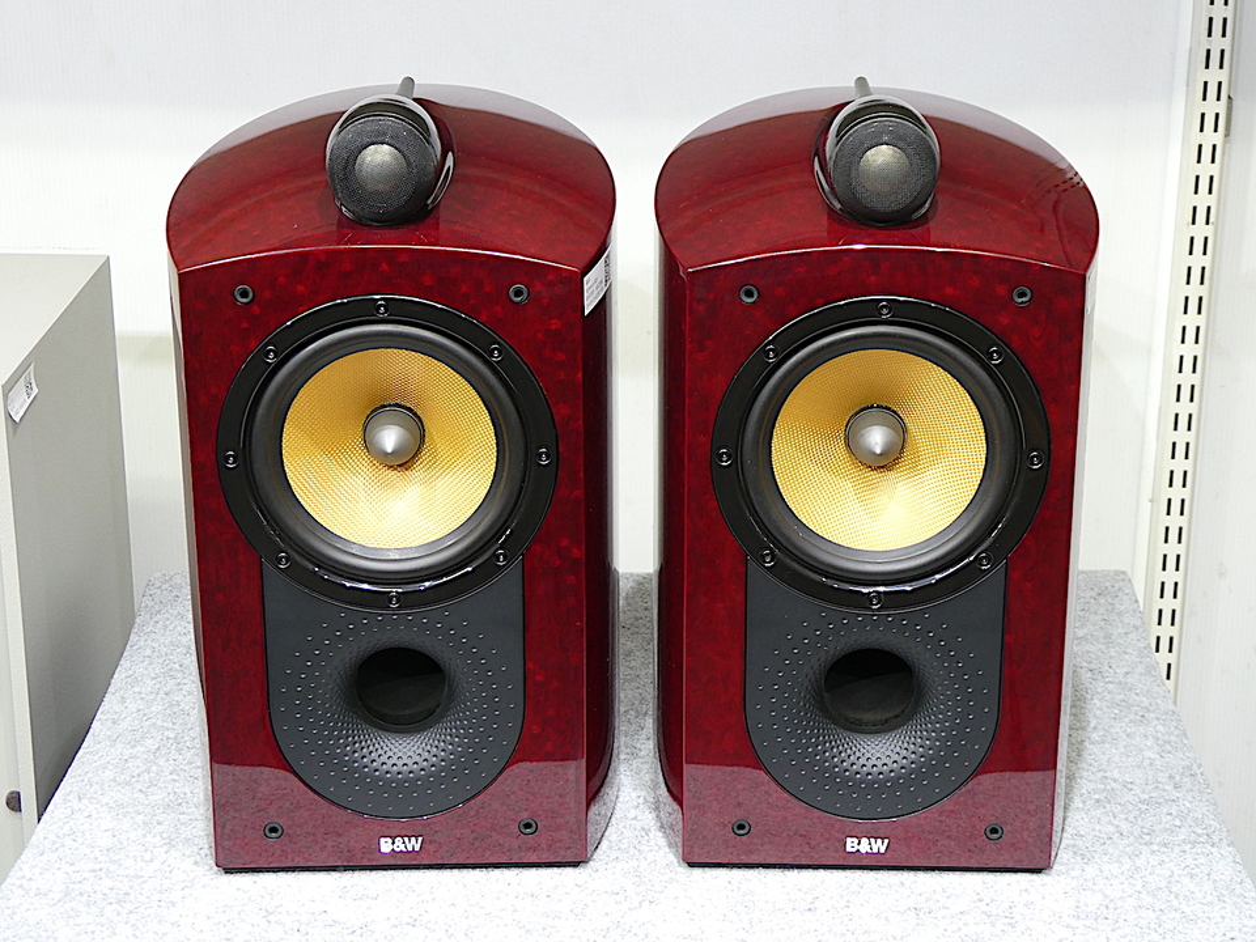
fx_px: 2358
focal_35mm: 65
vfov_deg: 22.6
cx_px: 628
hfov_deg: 29.8
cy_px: 471
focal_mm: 11.7
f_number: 4.4
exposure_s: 1/5
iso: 200
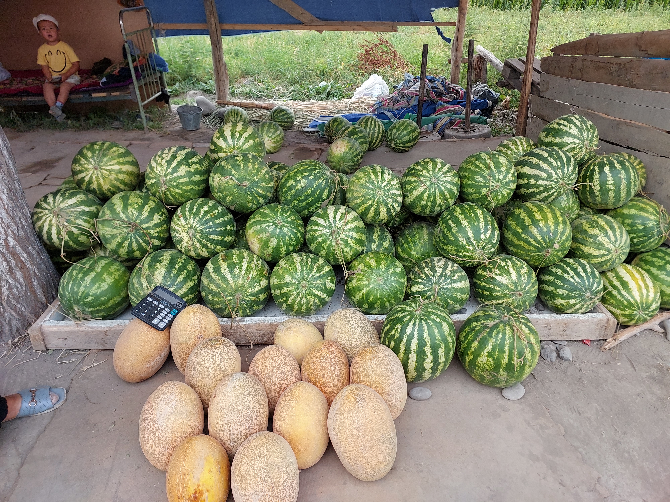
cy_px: 251
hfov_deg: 73.9
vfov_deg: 58.9
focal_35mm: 23
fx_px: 445
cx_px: 335
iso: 25
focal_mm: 5.06
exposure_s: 1/157
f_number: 1.8
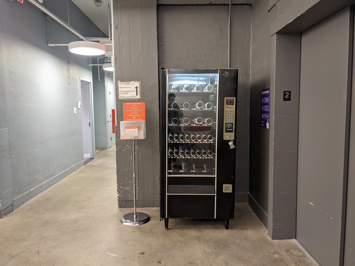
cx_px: 178
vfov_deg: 51.4
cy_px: 133
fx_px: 277
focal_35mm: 27
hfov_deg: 65.3
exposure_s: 1/24
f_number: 1.73
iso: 125
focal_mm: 4.38
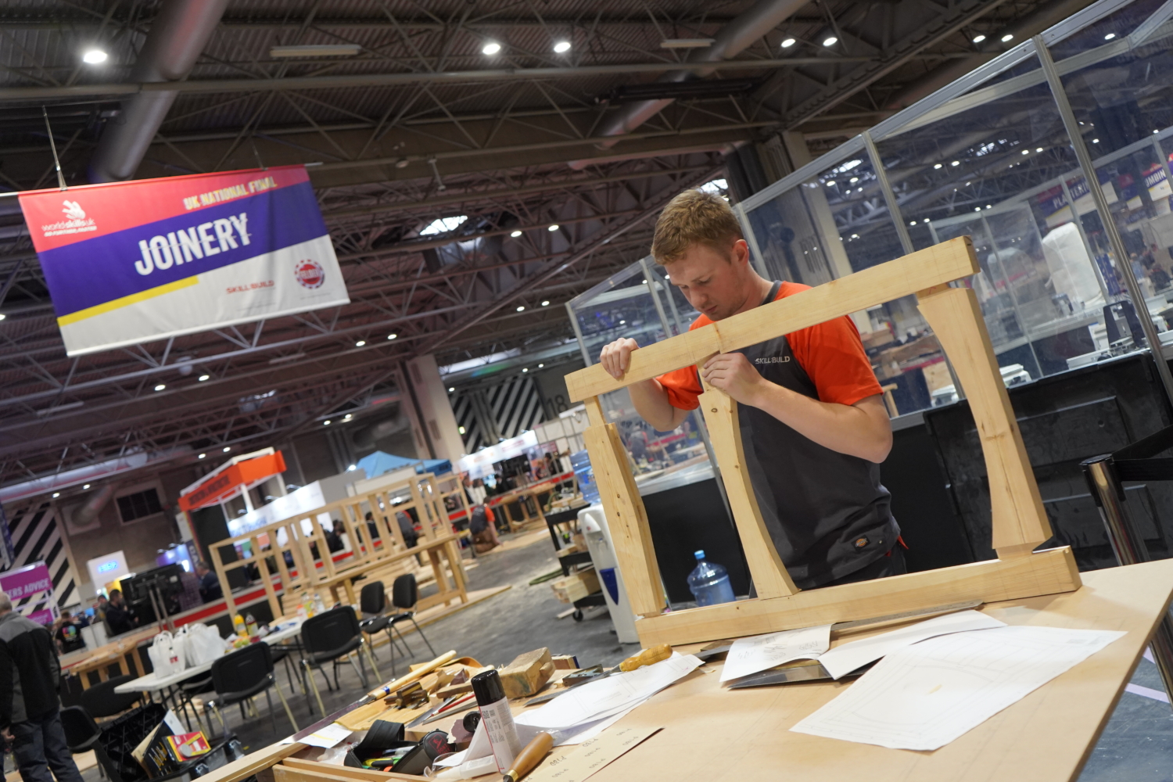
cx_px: 586
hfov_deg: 61.9
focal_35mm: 30
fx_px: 977
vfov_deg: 43.6
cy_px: 391
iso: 2500
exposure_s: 1/160
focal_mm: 30
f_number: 4
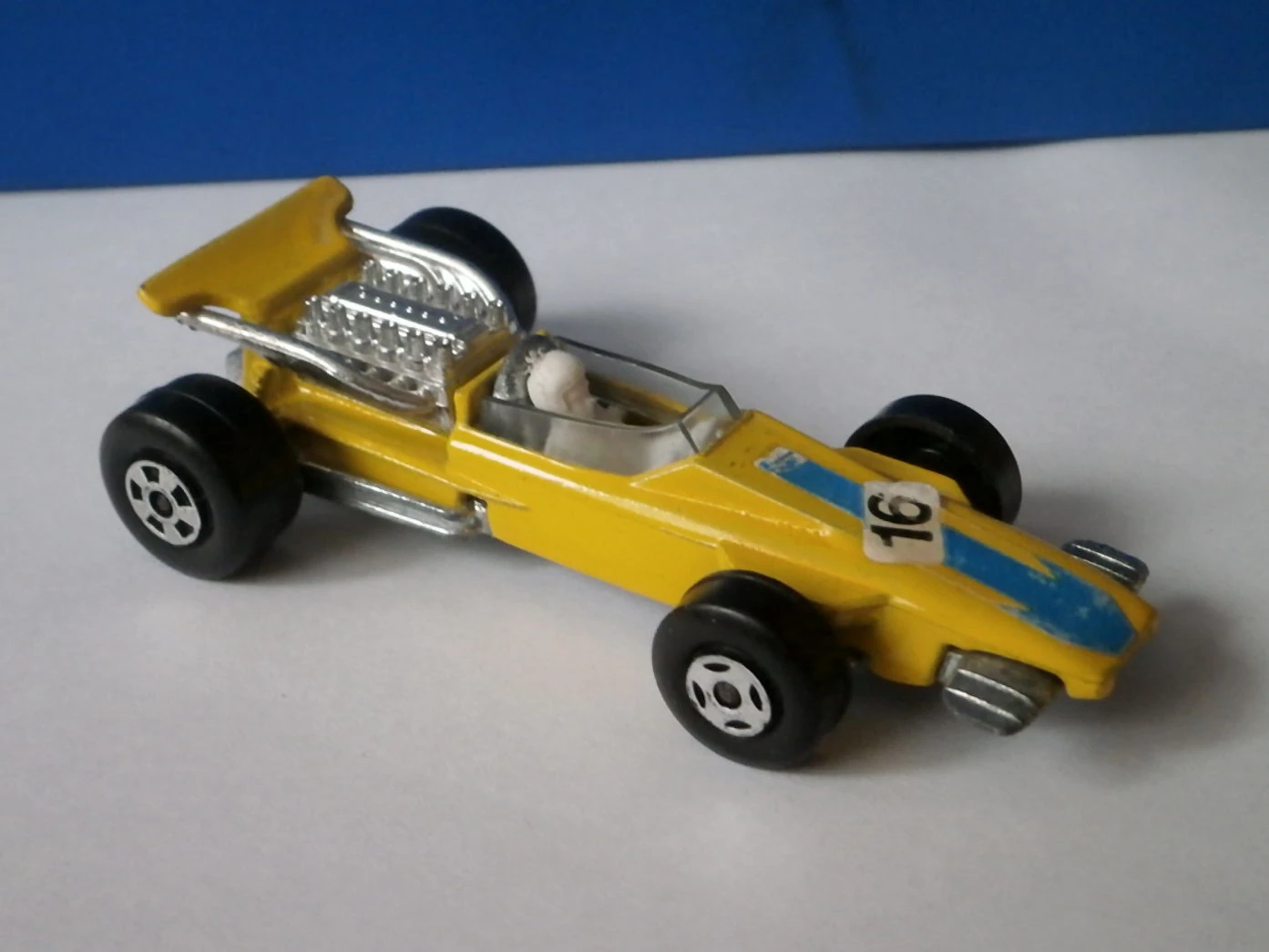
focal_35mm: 47
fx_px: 1723
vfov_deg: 30.9
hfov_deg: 40.4
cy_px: 476
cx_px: 634
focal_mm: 8.3
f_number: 3.4
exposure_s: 1/40
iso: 320
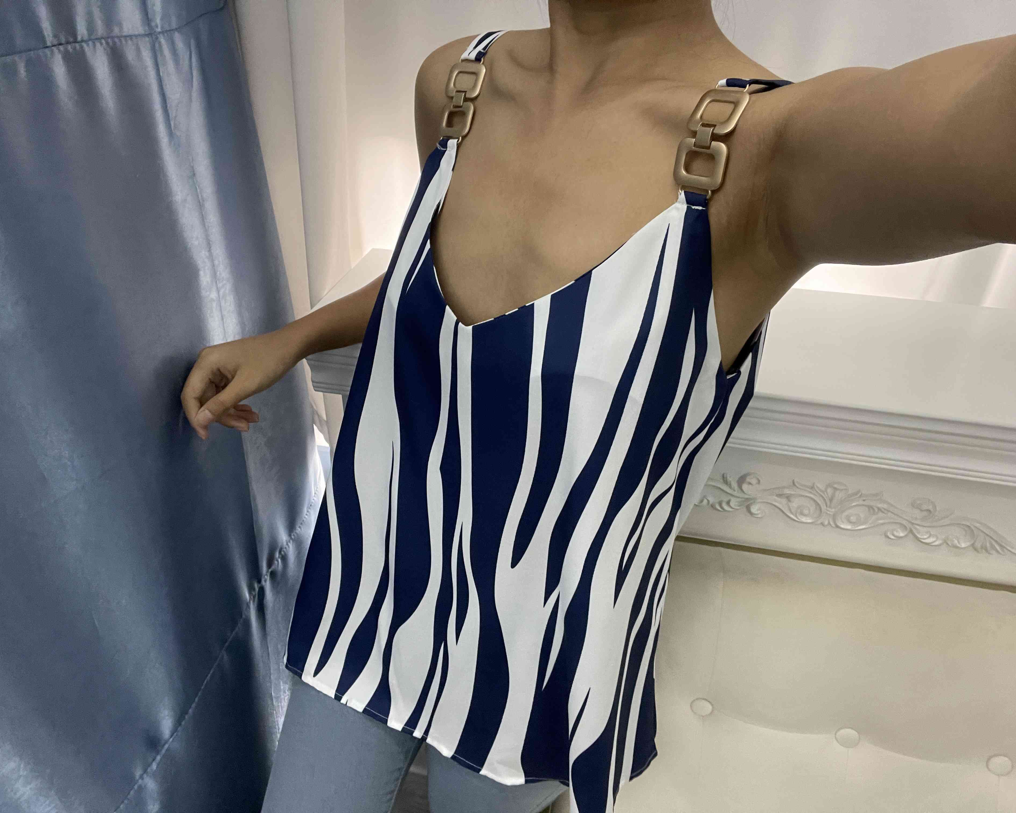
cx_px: 491
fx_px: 722
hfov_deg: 70.3
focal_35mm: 24
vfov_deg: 58.8
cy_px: 406
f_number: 2.2
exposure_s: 1/50
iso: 320
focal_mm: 2.71
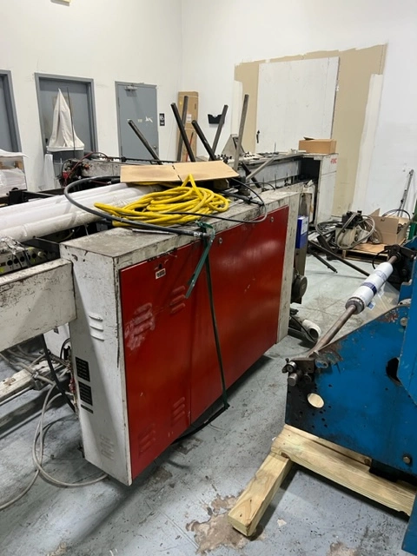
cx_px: 208
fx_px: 418
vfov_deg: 67.3
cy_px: 278
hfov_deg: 53.1
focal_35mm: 26
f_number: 1.5
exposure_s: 1/60
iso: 125
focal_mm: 5.7
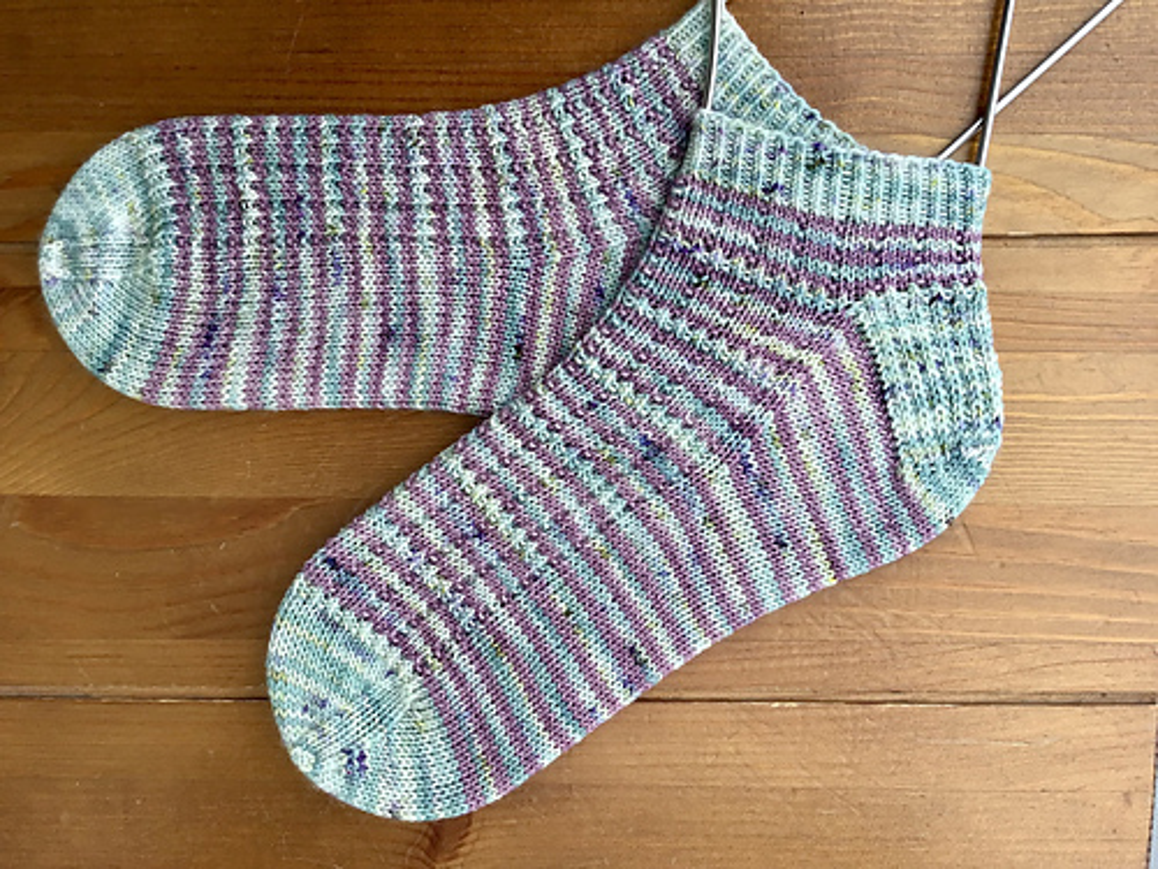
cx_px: 579
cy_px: 434
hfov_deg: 58.4
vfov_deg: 45.4
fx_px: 1037
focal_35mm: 31
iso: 25
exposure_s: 1/599
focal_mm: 3.3
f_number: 2.4
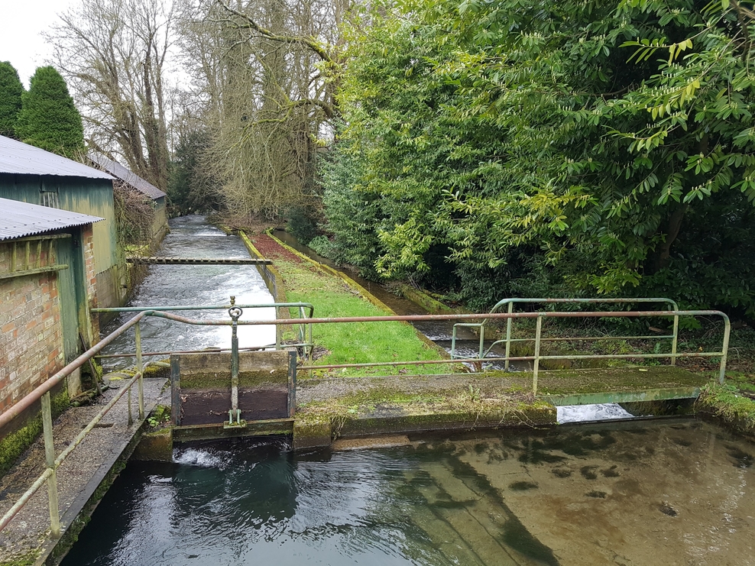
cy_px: 283
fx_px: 567
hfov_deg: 67.3
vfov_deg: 53.1
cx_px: 378
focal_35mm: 26
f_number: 1.7
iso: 80
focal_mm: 4.2
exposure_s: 1/100
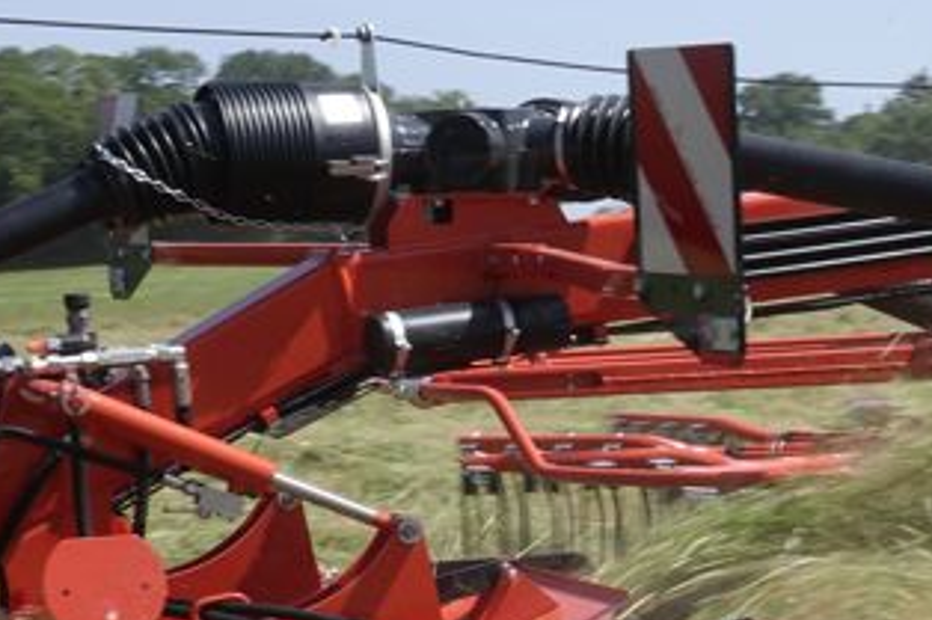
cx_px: 1070
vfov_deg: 10.5
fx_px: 3338
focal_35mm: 129
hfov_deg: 15.4
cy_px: 662
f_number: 11
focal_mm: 17.55
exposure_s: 1/80
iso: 100
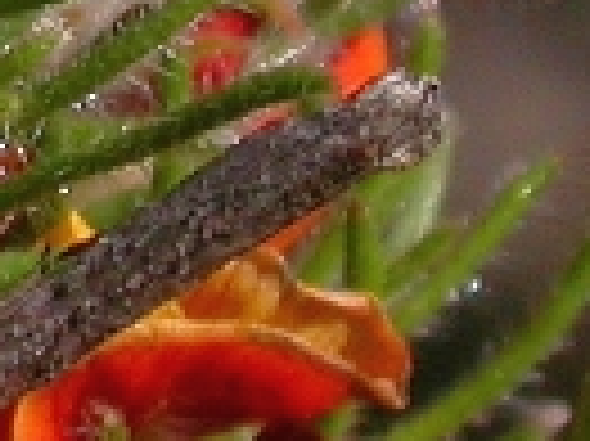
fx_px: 10524
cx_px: -712
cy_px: 130
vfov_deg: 2.4
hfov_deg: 3.2
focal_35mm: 618
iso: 100
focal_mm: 16.4
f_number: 7.1
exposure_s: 1/1205
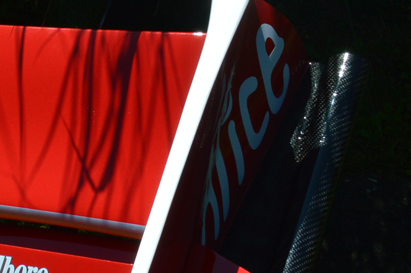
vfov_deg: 9.6
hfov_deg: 13.2
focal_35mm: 143
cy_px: 109
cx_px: -280
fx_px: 1631
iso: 200
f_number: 11
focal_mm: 24
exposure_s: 1/500
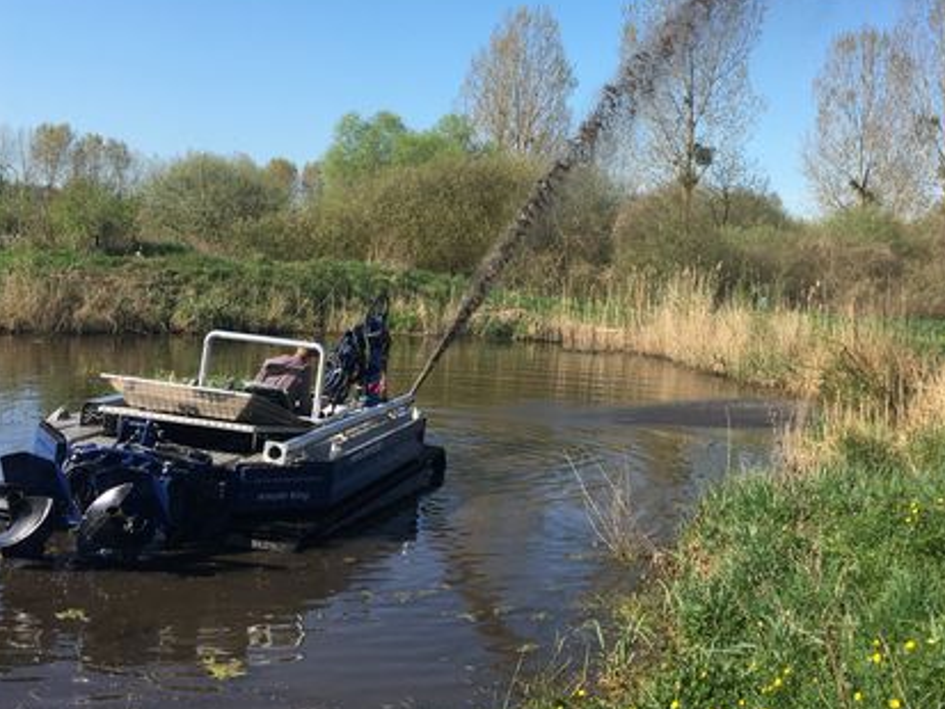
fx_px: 1174
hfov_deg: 43.1
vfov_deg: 33.1
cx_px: 642
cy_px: 201
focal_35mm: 43
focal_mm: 4.15
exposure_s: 1/1083
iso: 25
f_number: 2.2
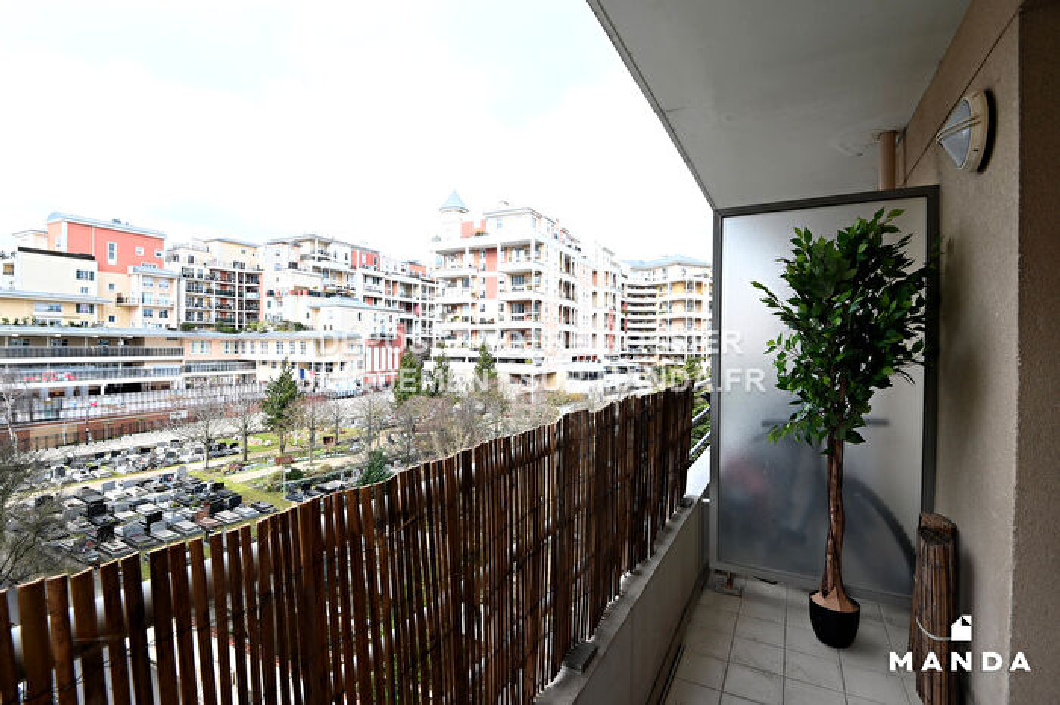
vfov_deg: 73.7
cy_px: 352
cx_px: 530
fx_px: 471
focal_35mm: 16
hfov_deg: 96.8
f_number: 11
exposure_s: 1/60
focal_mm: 16
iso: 400
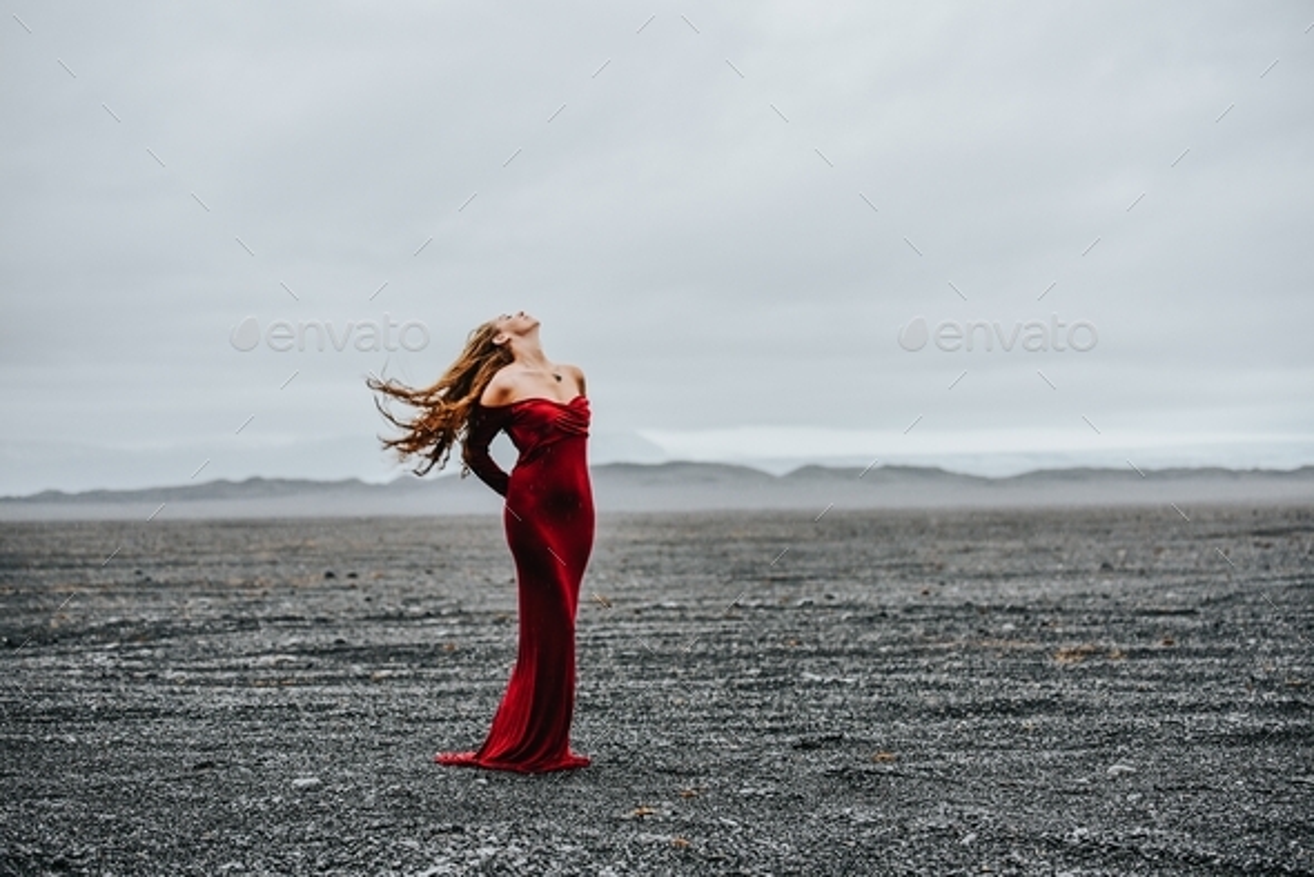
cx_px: 657
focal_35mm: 70
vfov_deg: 19.5
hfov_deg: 28.8
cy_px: 438
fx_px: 2556
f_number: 3.2
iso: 400
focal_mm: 70
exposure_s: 1/400
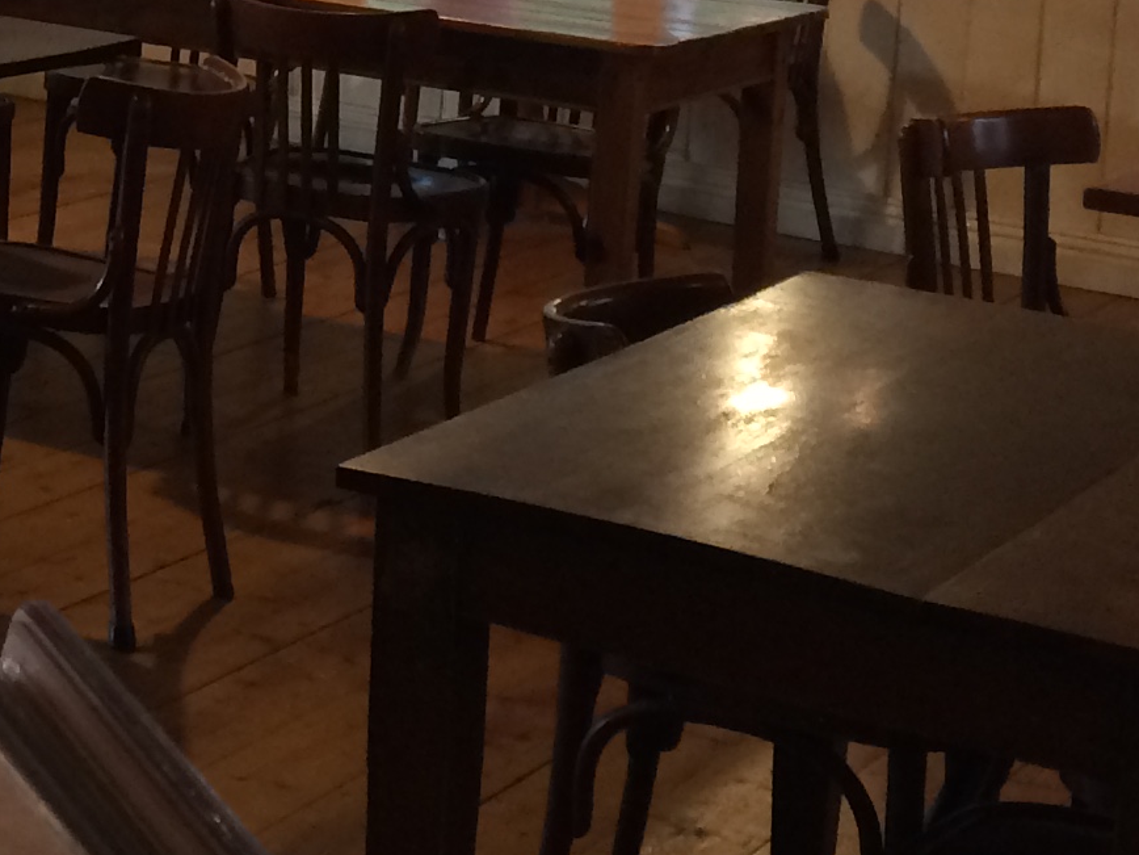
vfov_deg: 13.1
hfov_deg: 16.6
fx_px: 3587
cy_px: -293
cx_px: -489
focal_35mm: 109
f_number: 2.2
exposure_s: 1/33
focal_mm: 4.15
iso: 160
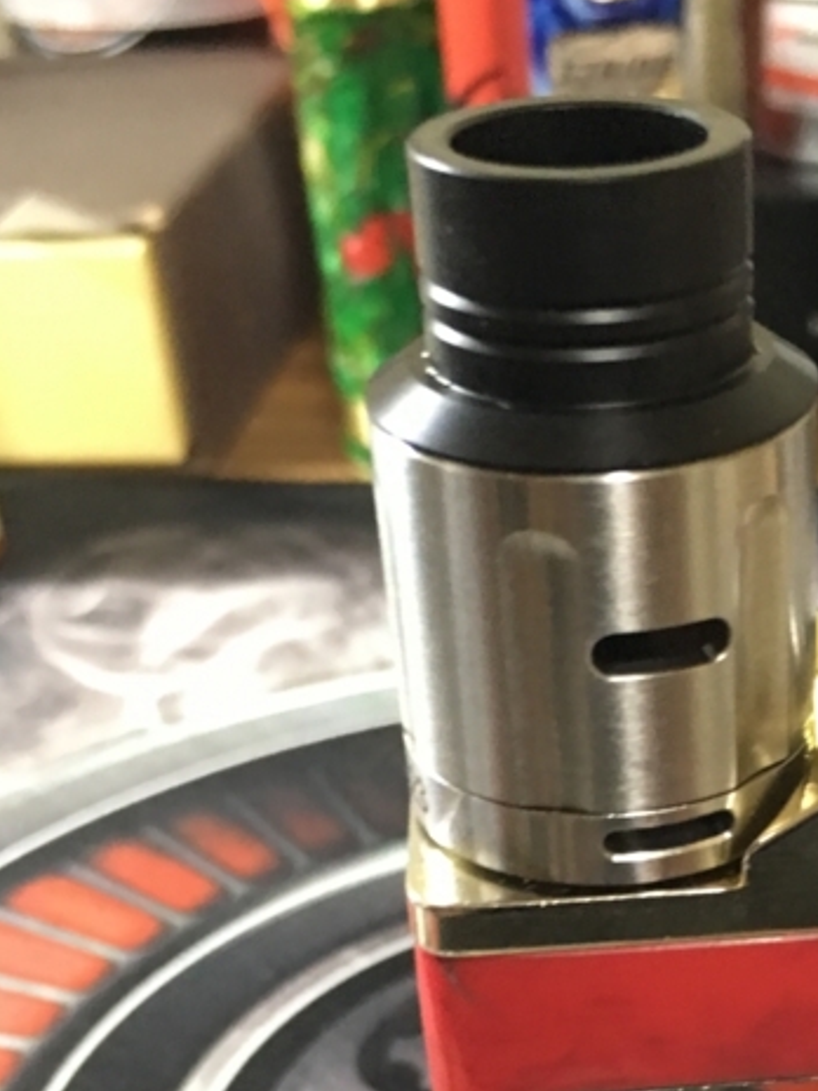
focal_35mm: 64
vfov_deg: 29.1
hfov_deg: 22.5
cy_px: 964
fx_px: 2016
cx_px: 712
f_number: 2.2
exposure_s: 1/4
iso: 50
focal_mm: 4.15
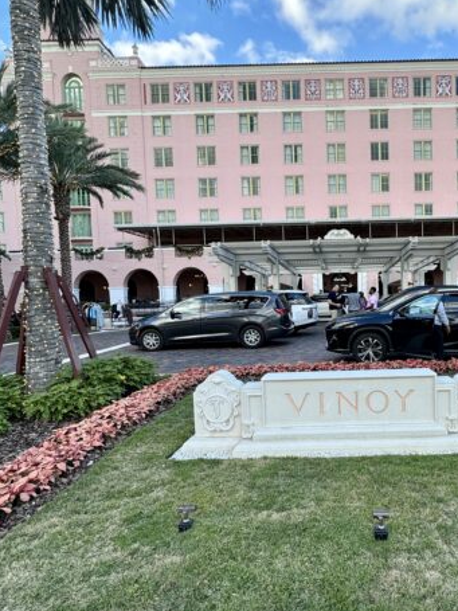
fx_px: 424
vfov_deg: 71.4
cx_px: 342
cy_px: 338
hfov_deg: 54.2
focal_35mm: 24
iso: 40
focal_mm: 2.22
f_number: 2.2
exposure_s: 1/207
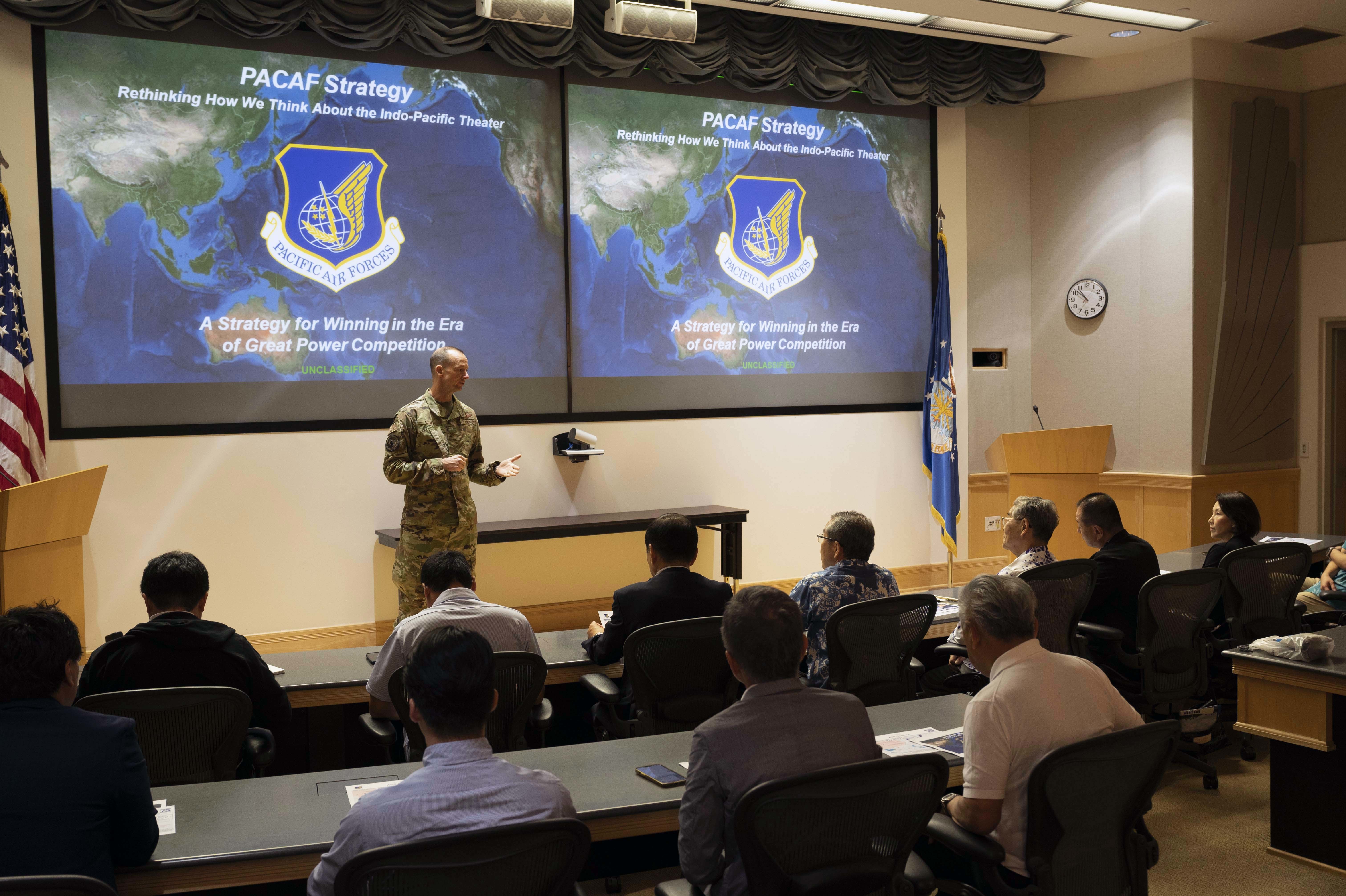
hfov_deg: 54.5
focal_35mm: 35
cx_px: 673
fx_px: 1308
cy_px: 448
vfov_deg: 37.8
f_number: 5
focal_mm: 35
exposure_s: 1/60
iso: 1600
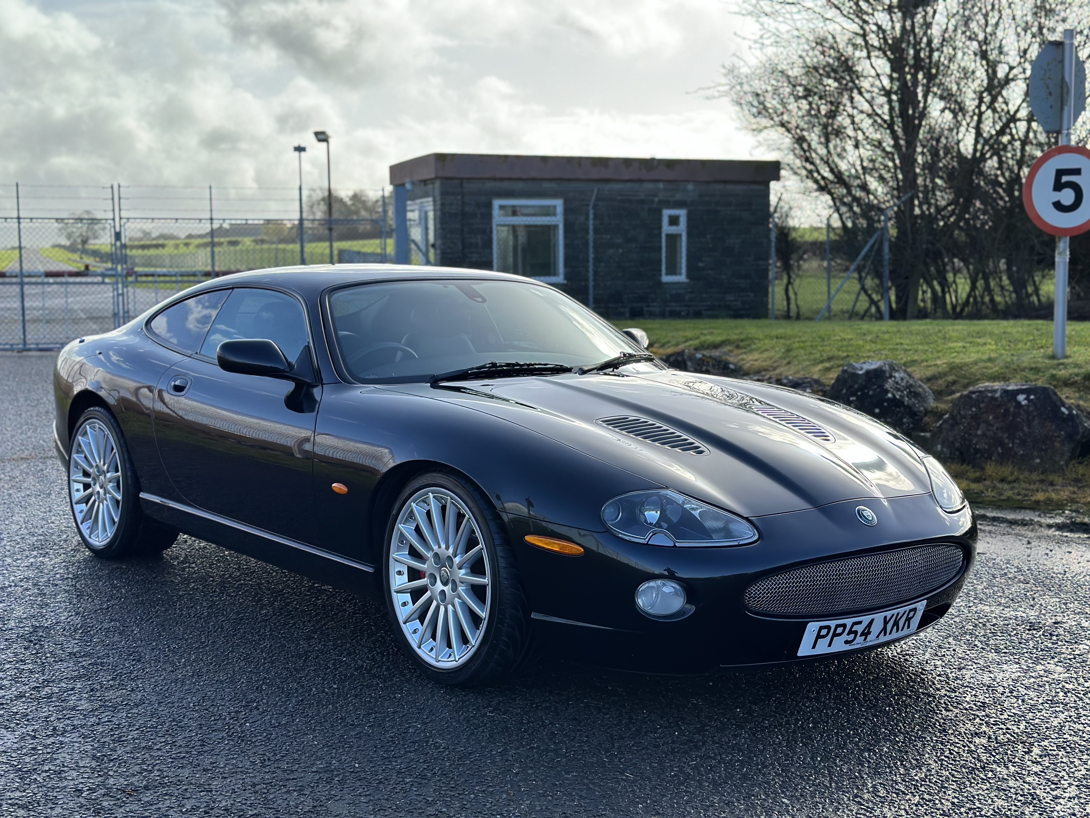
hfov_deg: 39.7
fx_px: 1511
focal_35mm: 48
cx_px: 545
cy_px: 409
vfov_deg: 30.3
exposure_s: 1/2890
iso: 80
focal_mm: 6.86
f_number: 1.78
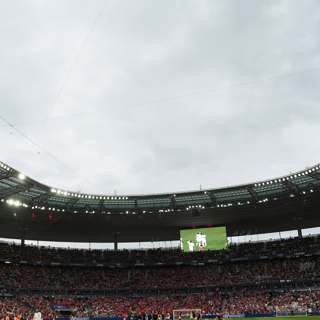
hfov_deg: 44.6
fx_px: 387
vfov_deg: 44.7
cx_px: 123
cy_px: 188
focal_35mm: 37
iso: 1250
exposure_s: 1/2000
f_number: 4
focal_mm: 24
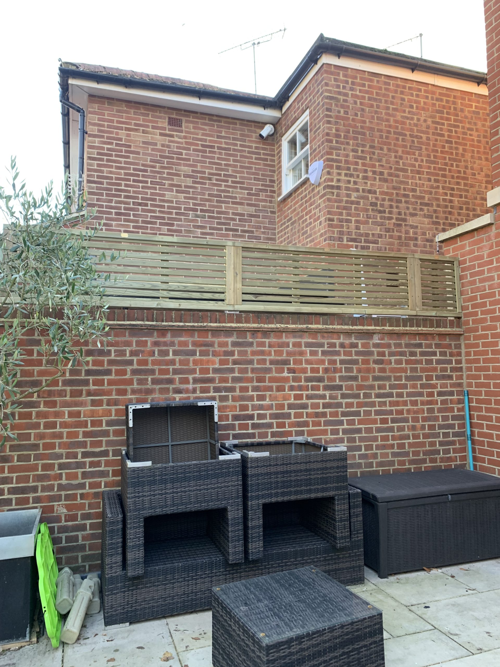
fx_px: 501
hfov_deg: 53.1
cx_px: 250
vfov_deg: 67.3
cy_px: 334
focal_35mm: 26
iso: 64
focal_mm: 4.25
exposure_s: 1/121
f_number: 1.8
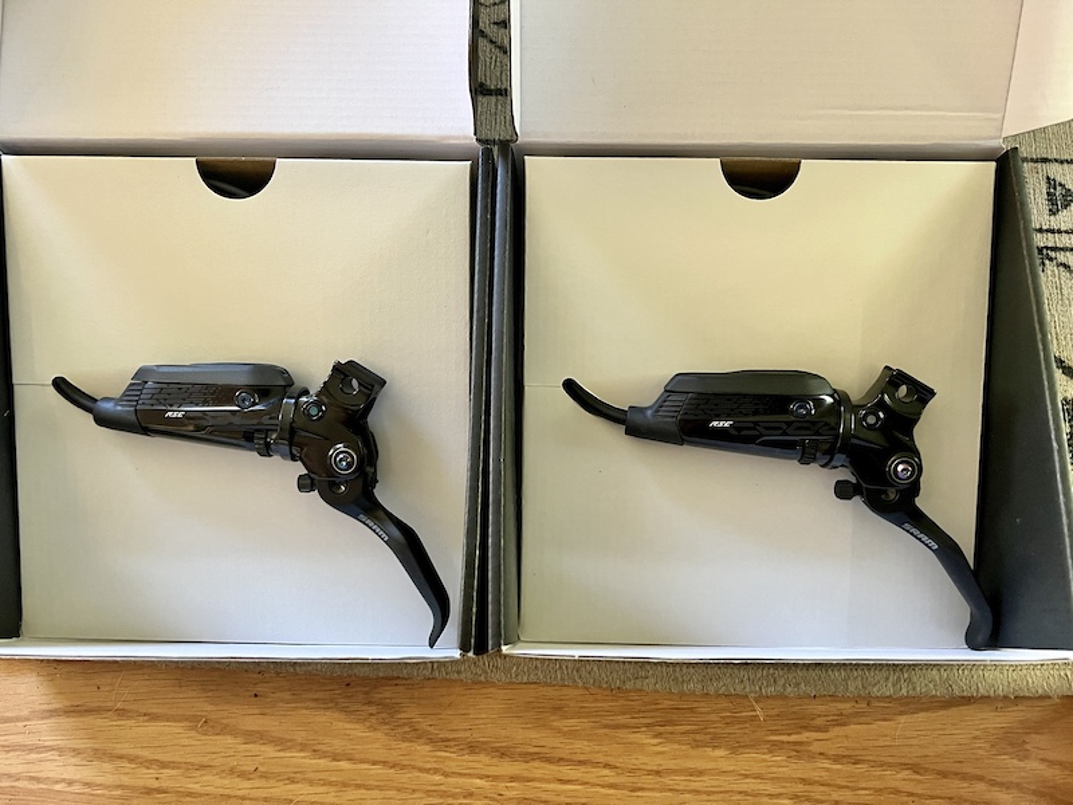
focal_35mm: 26
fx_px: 806
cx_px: 536
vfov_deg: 53.1
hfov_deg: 67.3
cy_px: 402
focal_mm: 5.7
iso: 500
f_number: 1.5
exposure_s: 1/60
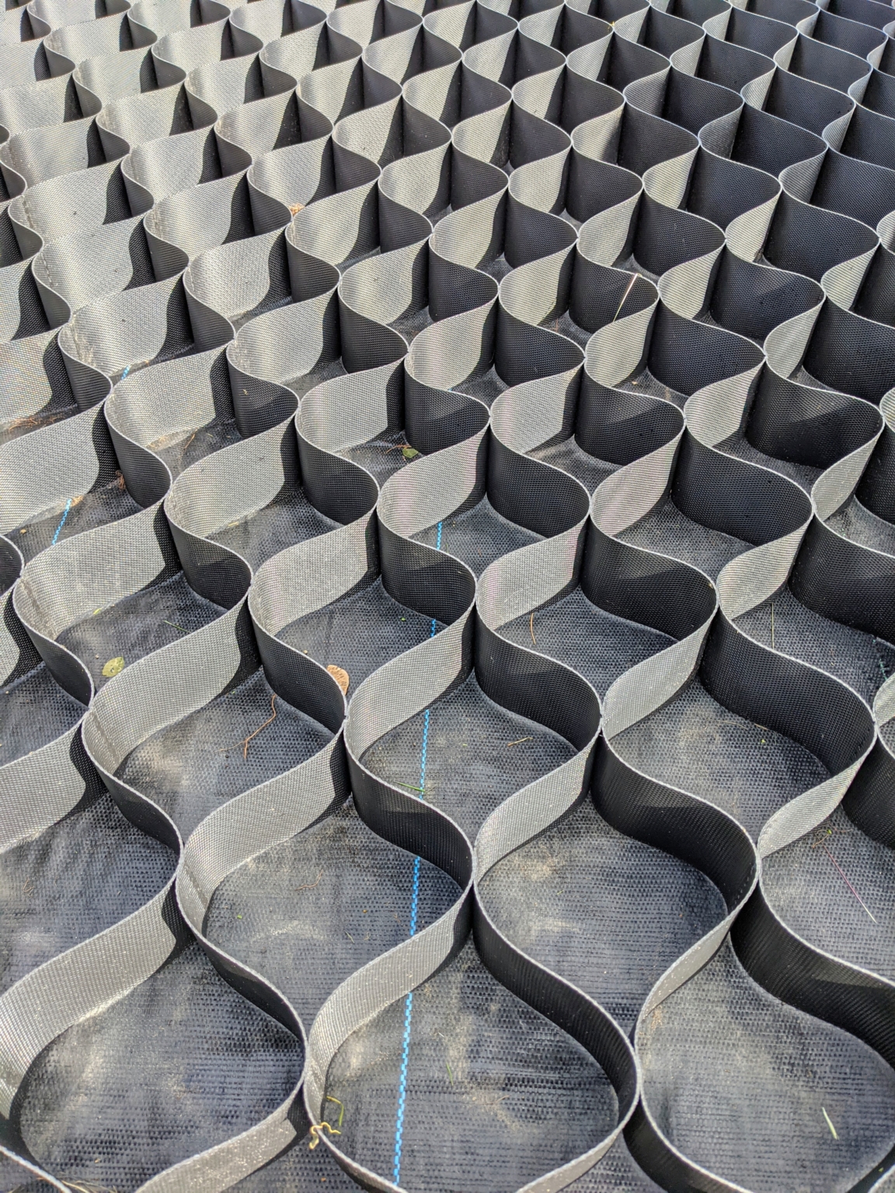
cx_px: 448
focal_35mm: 27
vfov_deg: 65.3
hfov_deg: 51.4
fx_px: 931
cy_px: 596
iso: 56
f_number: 1.73
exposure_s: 1/616
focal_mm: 4.38
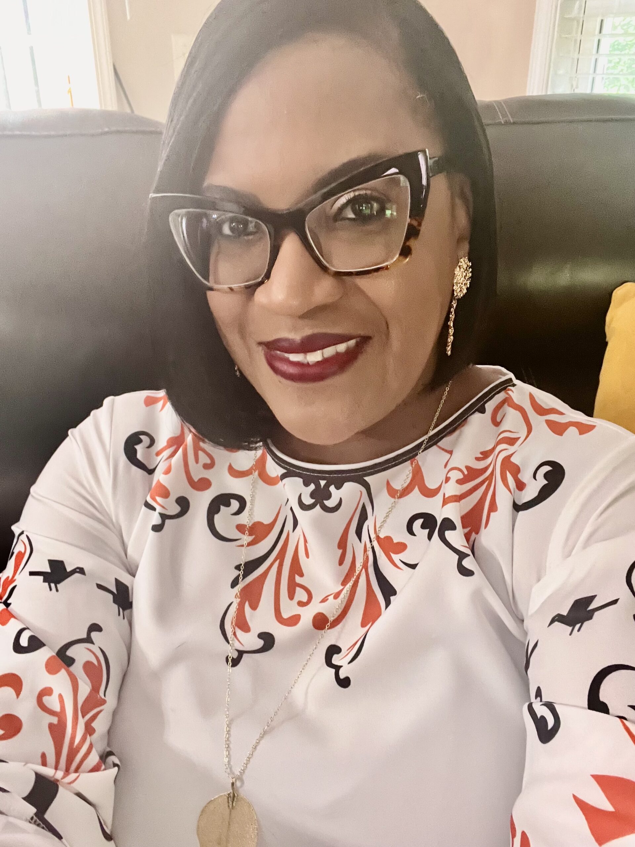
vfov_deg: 60.0
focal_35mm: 30
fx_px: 734
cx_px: 318
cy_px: 424
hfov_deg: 46.8
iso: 640
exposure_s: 1/24
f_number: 2.2
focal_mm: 2.71
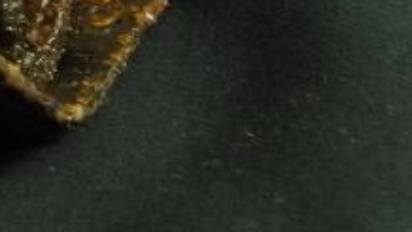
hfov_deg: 4.3
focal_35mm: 486
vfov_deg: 2.5
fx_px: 5313
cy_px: -592
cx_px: -616
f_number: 4
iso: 400
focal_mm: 16.3
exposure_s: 1/13
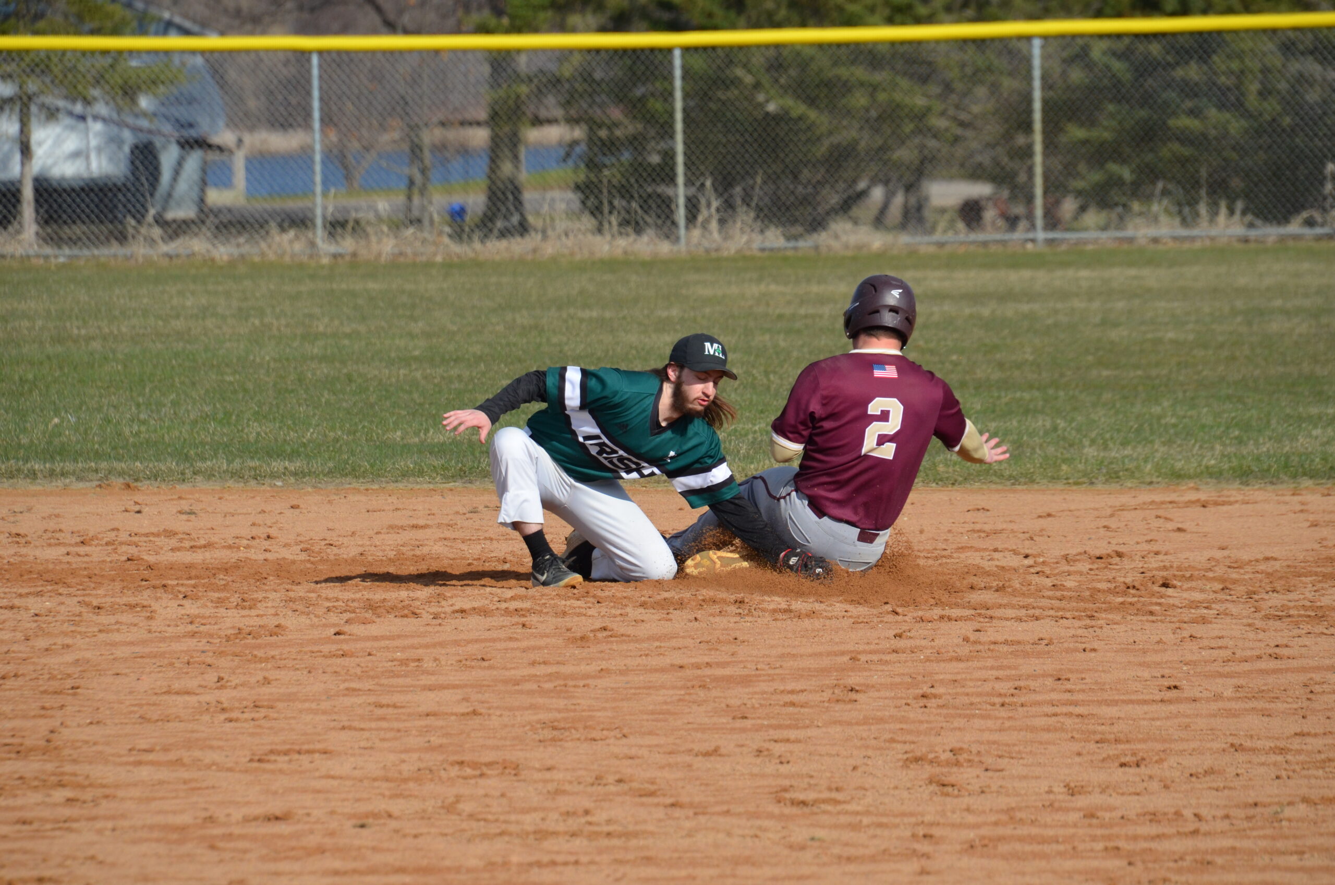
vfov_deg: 3.7
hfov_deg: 5.5
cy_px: 442
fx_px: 13878
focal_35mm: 375
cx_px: 668
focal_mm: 250
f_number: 7.1
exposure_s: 1/2000
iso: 400
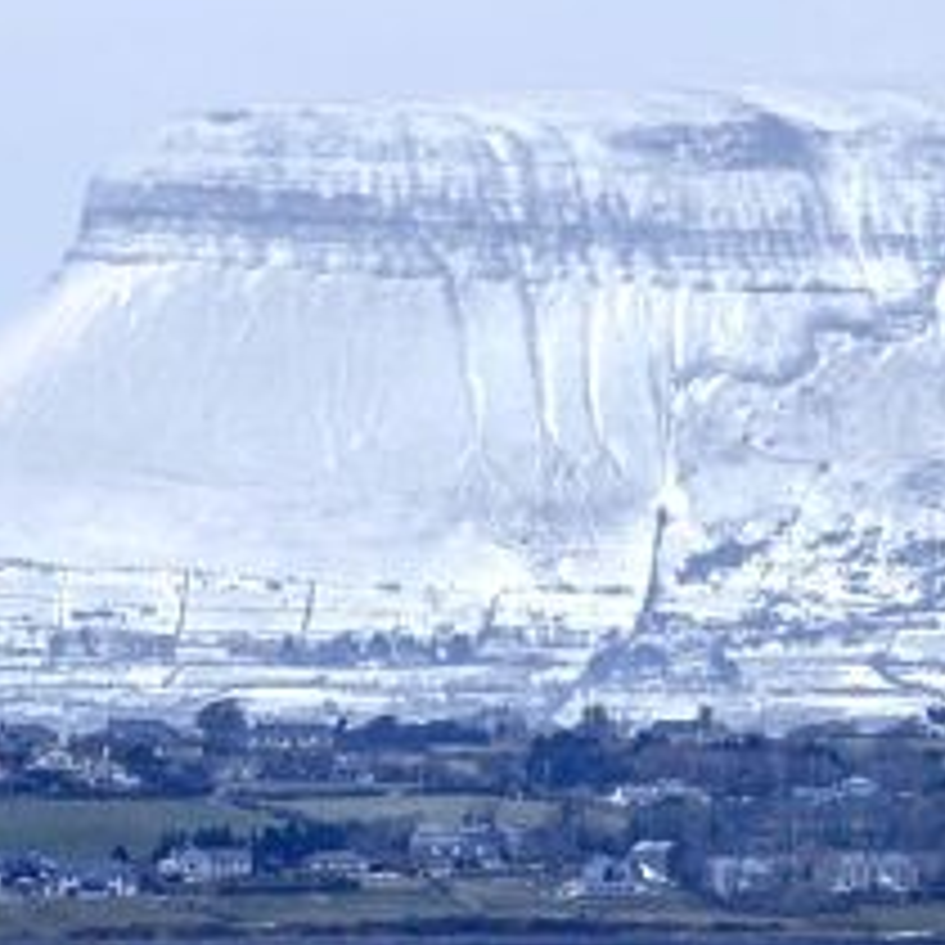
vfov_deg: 3.3
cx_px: 216
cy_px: 680
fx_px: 16308
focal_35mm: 528
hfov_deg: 3.3
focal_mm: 100
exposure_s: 1/400
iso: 200
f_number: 5
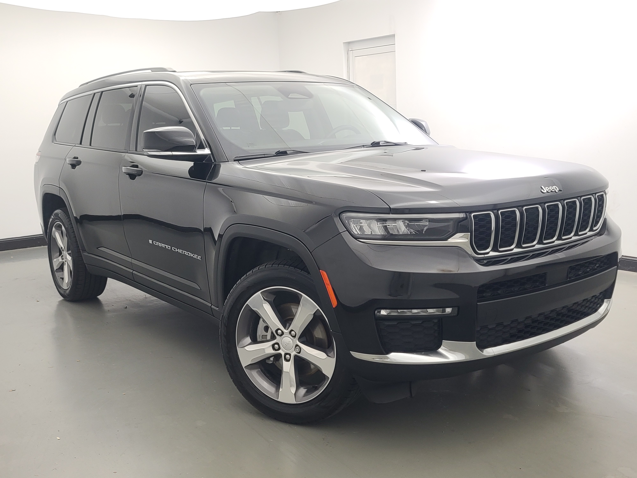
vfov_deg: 54.9
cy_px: 239
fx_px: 460
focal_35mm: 25
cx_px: 318
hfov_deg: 69.4
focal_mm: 7
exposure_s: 1/40
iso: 320
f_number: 1.8
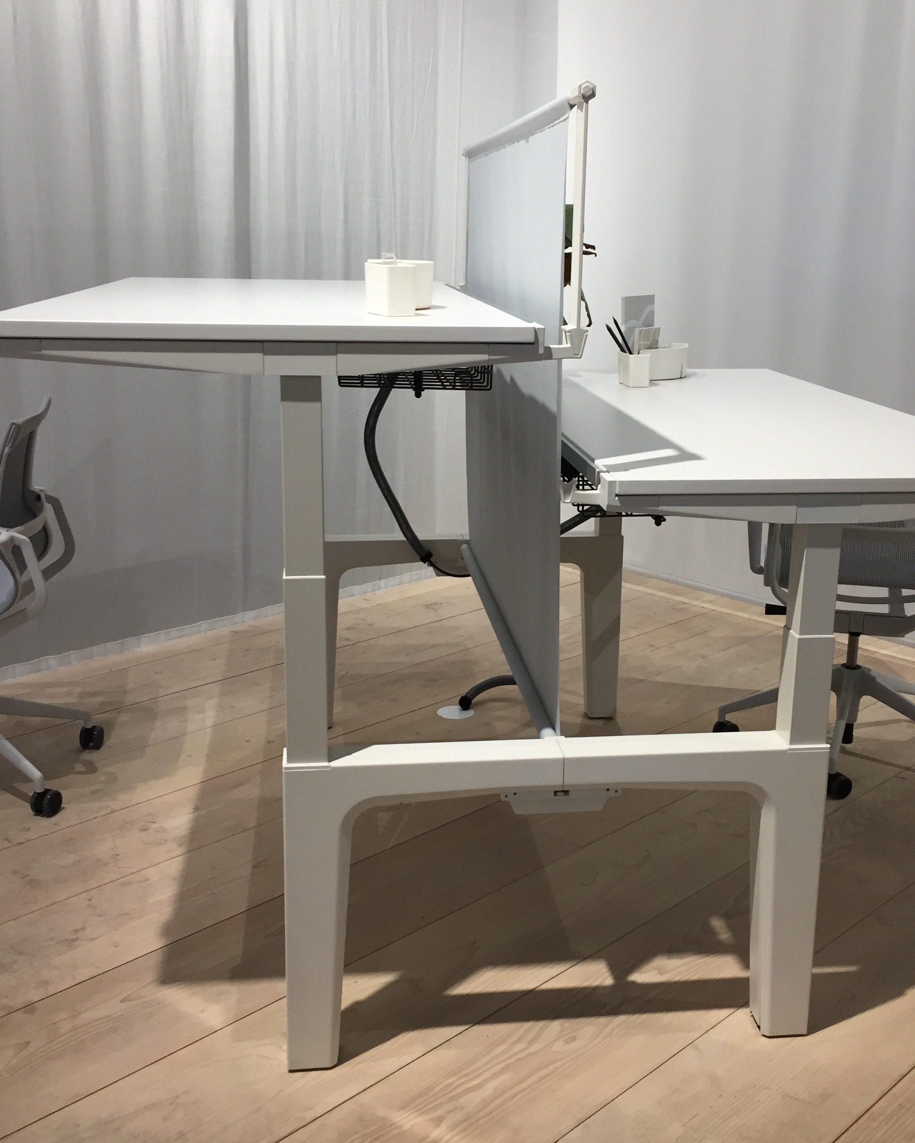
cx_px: 485
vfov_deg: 49.1
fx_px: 1252
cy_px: 547
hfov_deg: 40.1
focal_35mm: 37
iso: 32
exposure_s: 1/33
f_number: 2.2
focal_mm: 4.15
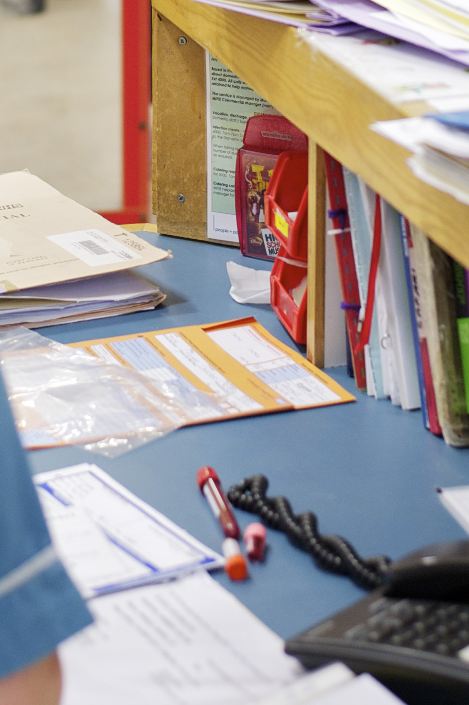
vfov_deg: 13.7
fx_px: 2875
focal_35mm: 147
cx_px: 155
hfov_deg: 9.3
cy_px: -85
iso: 1000
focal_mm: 50
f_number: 2.8
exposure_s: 1/60
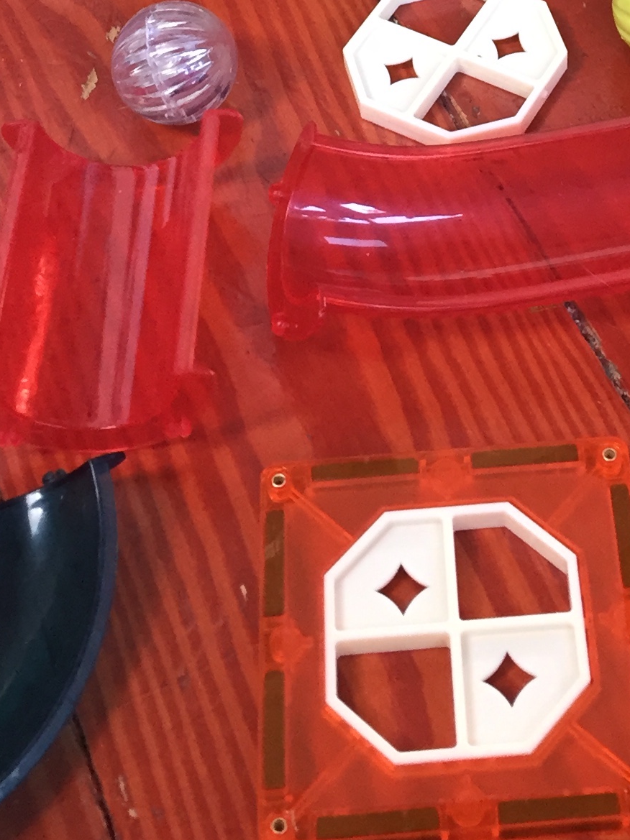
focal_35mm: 81
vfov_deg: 22.3
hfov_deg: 18.1
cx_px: 482
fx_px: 1967
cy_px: -161
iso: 125
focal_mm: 4.15
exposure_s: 1/30
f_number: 2.2
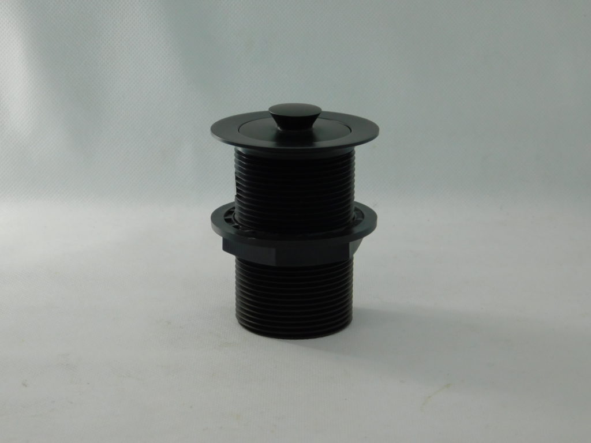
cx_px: 296
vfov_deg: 16.2
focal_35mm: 91
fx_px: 1554
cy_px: 222
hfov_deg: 21.5
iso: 125
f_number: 4.5
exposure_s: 1/100
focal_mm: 16.1
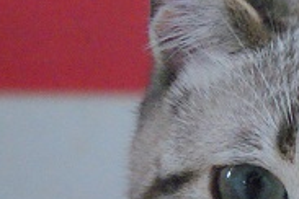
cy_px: 237
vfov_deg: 4.6
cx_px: 418
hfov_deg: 6.9
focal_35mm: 295
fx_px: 2451
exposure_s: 1/80
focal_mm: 45
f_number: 5.6
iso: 3200
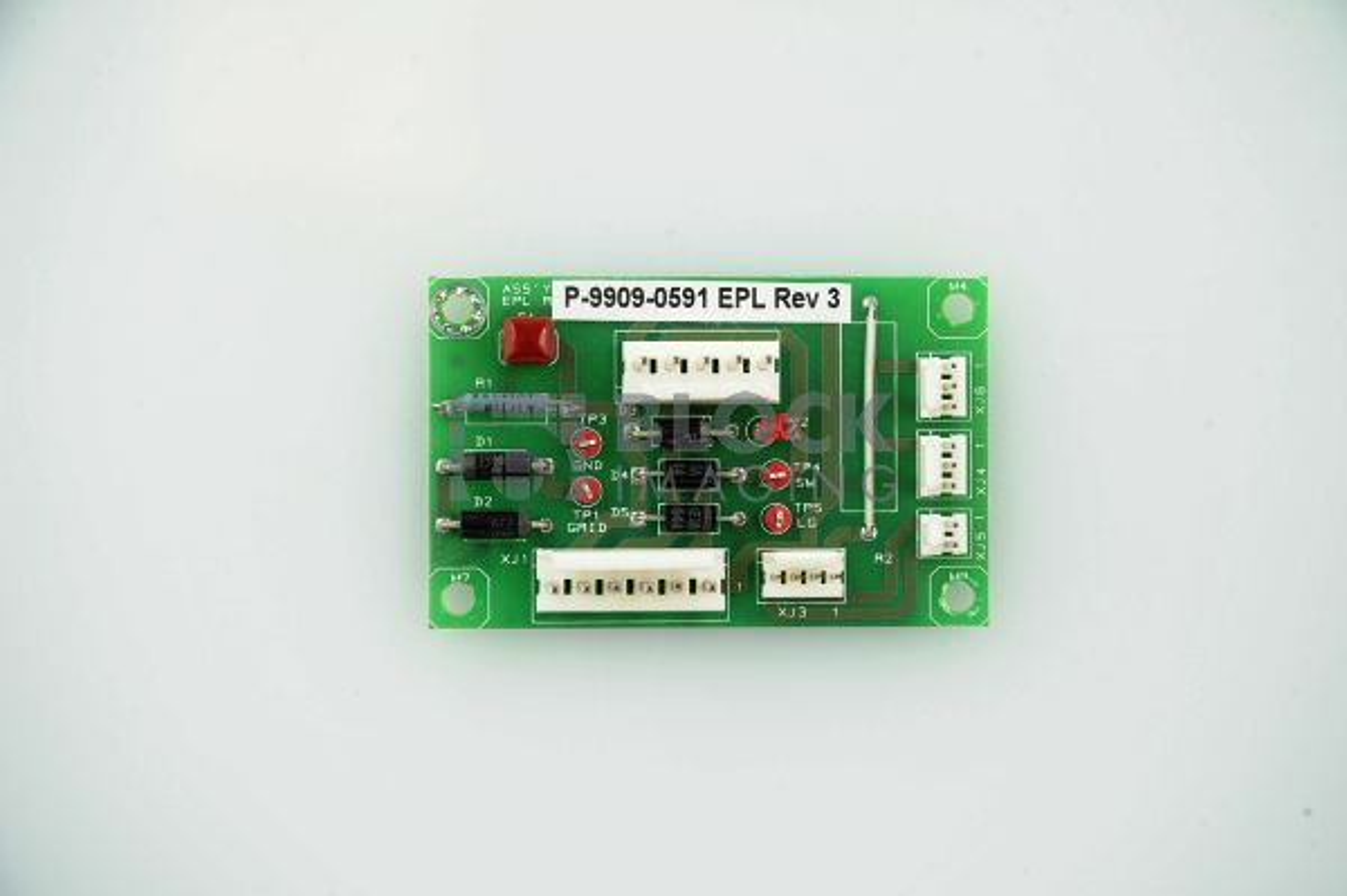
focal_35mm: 120
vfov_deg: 11.4
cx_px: 674
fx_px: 4486
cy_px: 448
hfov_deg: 17.1
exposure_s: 1/100
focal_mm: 120
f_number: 8
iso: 800
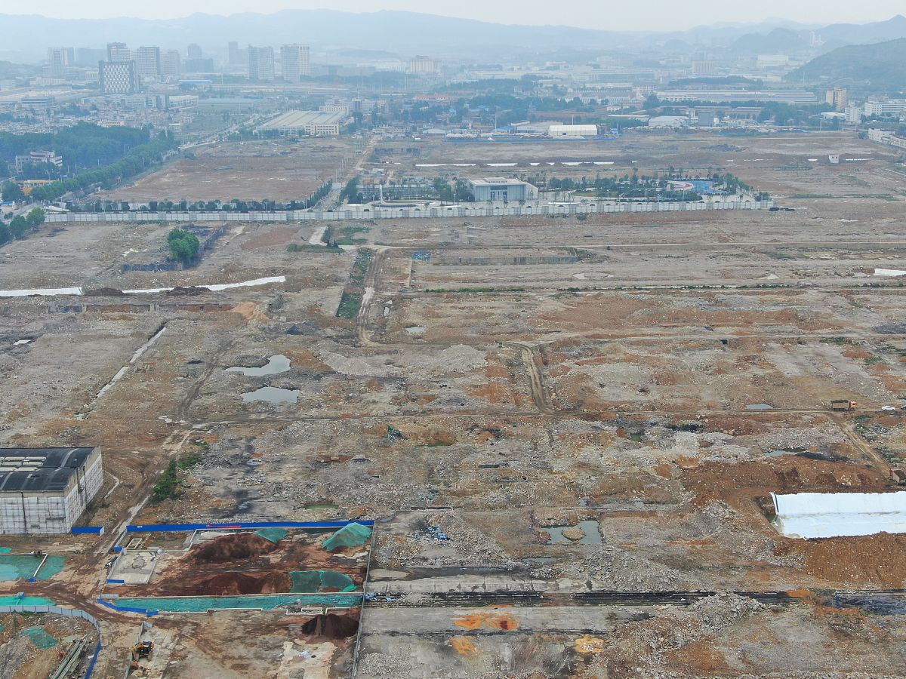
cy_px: 340
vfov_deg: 30.3
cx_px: 453
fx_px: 1256
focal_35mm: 48
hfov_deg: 39.7
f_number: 3.8
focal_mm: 8.6
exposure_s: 1/400
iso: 100
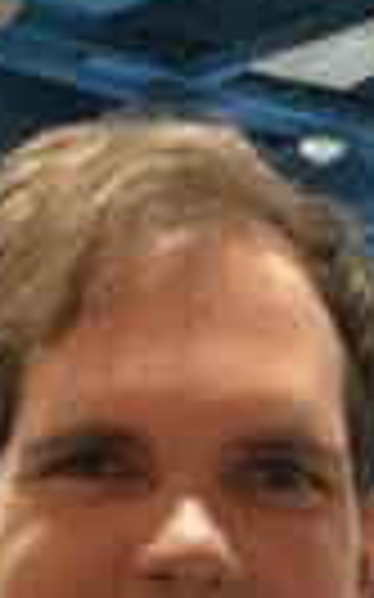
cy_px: 1515
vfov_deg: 8.1
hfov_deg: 5.5
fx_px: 3869
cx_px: 77
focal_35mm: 237
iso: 80
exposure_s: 1/30
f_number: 2.2
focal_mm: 4.15
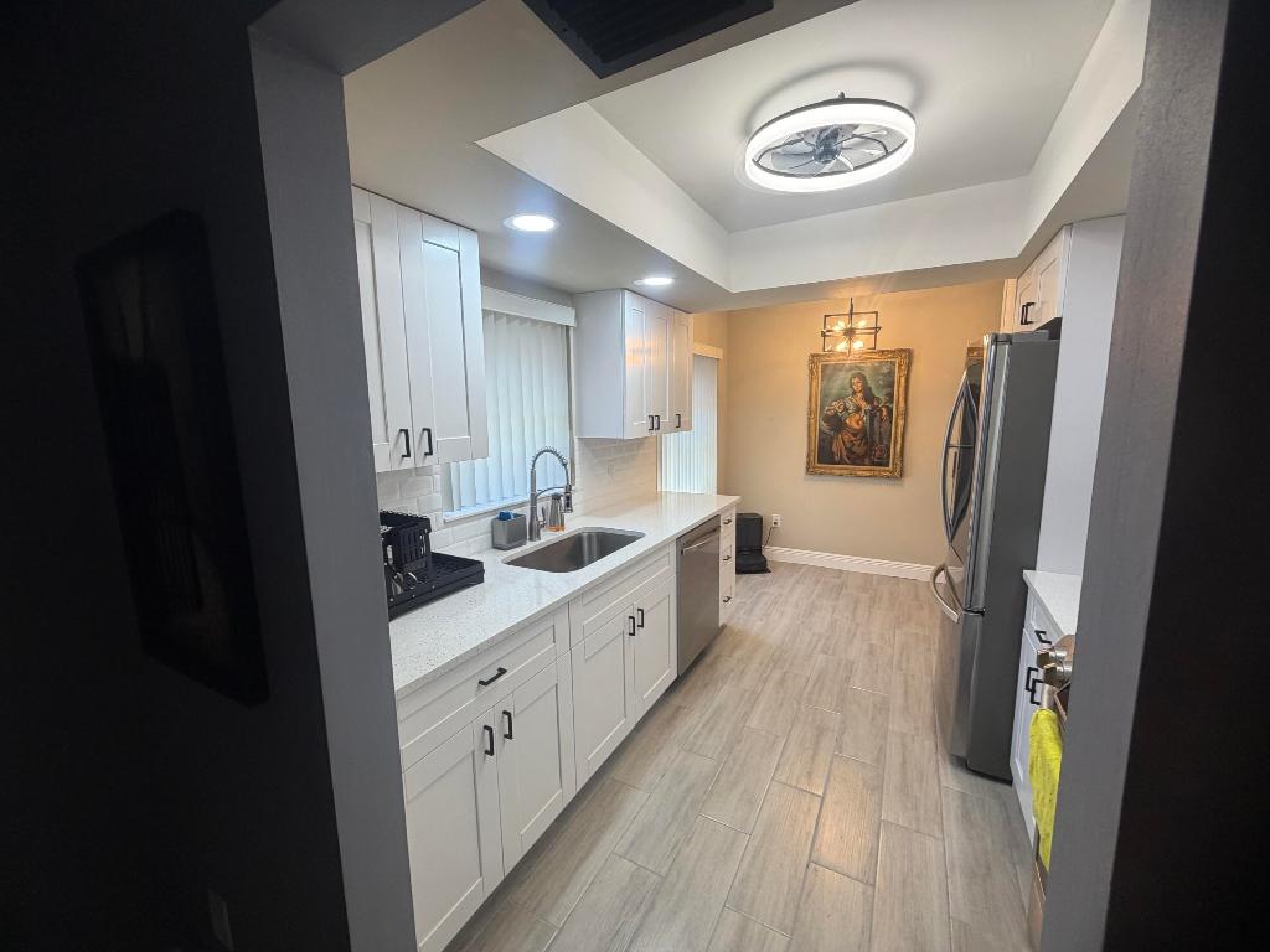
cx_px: 635
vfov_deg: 85.7
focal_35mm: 14
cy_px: 476
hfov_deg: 102.1
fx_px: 514
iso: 125
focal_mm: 2.22
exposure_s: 1/120
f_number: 2.2
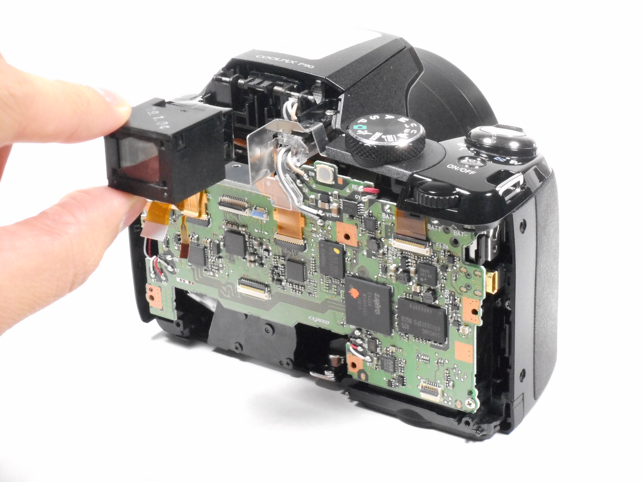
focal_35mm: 102
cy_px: 241
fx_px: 1895
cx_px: 322
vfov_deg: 14.5
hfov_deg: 19.3
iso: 800
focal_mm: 18.2
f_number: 5.8
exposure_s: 1/25
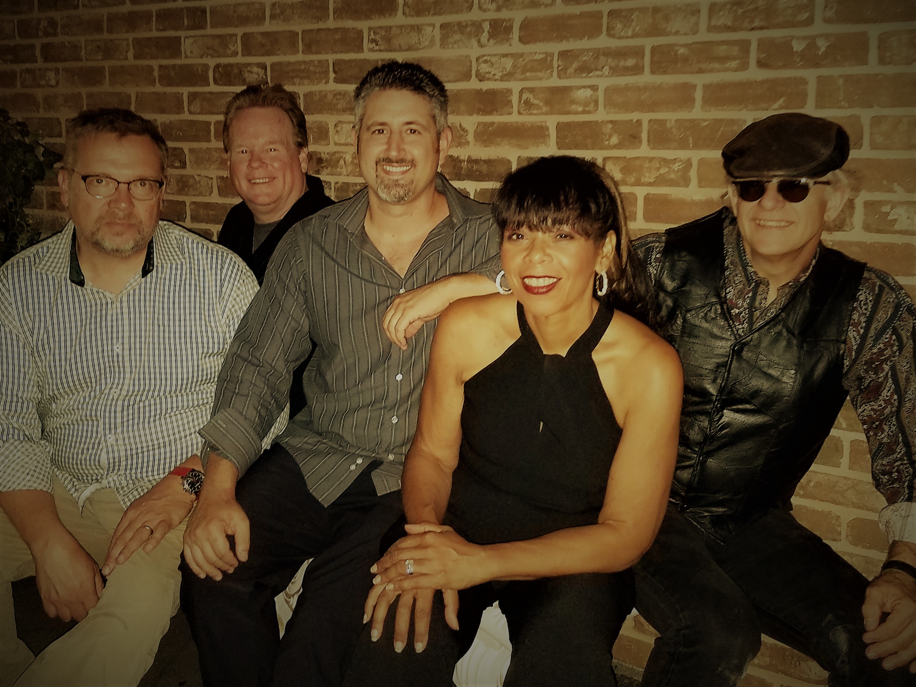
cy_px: 344
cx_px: 458
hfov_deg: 67.3
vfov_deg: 53.1
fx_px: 688
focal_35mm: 26
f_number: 1.7
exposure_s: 1/10
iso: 200
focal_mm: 4.2
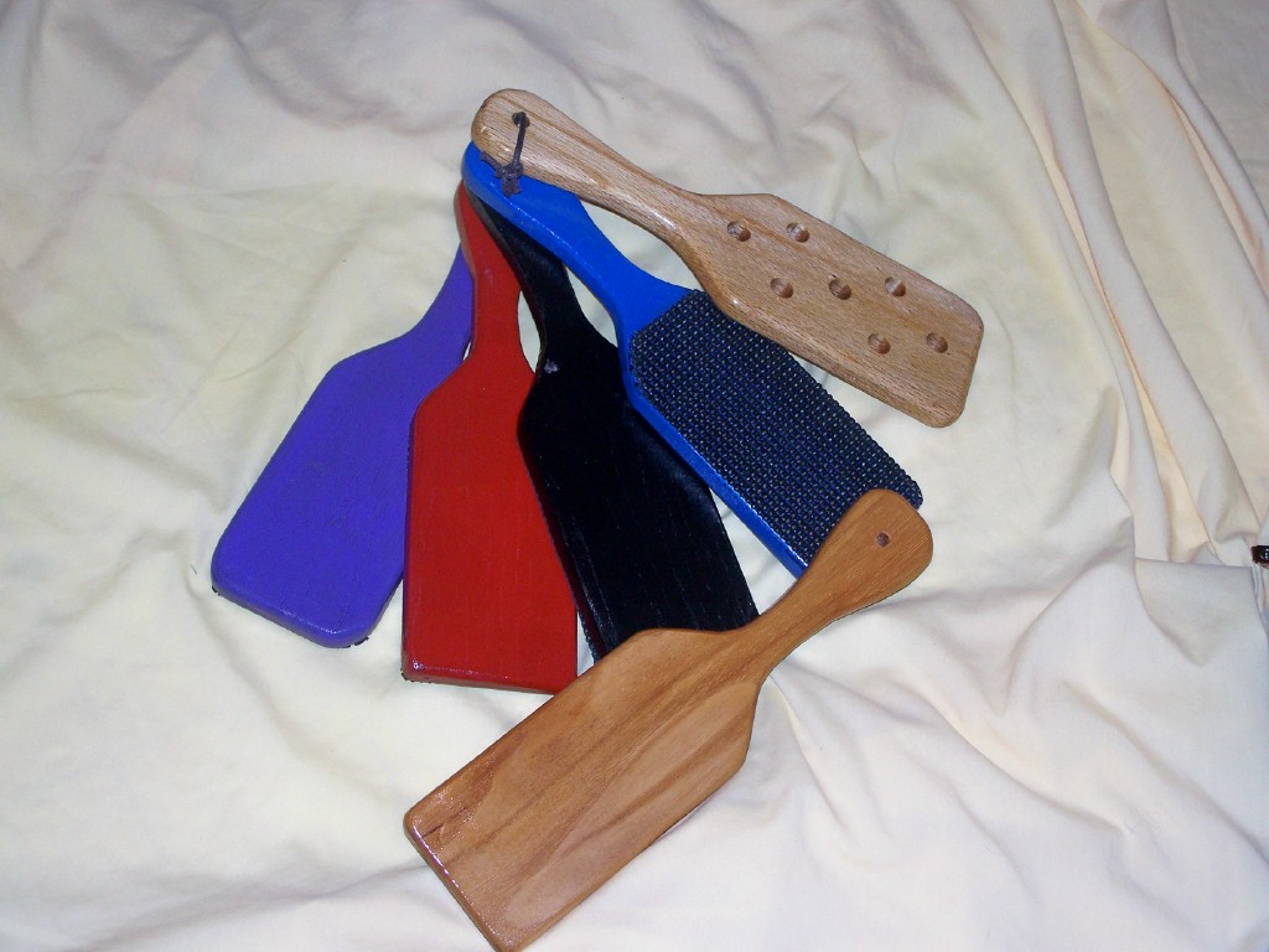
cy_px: 476
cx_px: 634
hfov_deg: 32.7
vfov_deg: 24.8
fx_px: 2163
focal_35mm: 59
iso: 125
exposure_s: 1/100
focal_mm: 12.6
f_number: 3.2
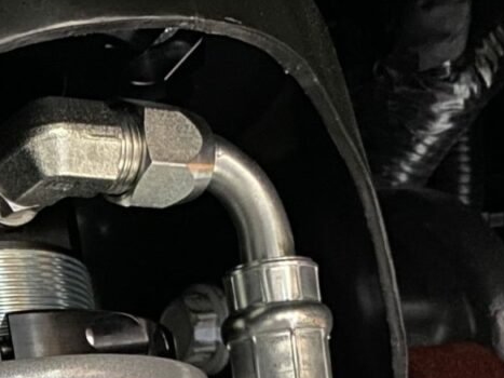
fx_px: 1659
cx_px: 86
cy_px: 612
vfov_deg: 12.2
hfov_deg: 17.1
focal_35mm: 114
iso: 640
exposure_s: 1/11
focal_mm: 4.25
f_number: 1.8
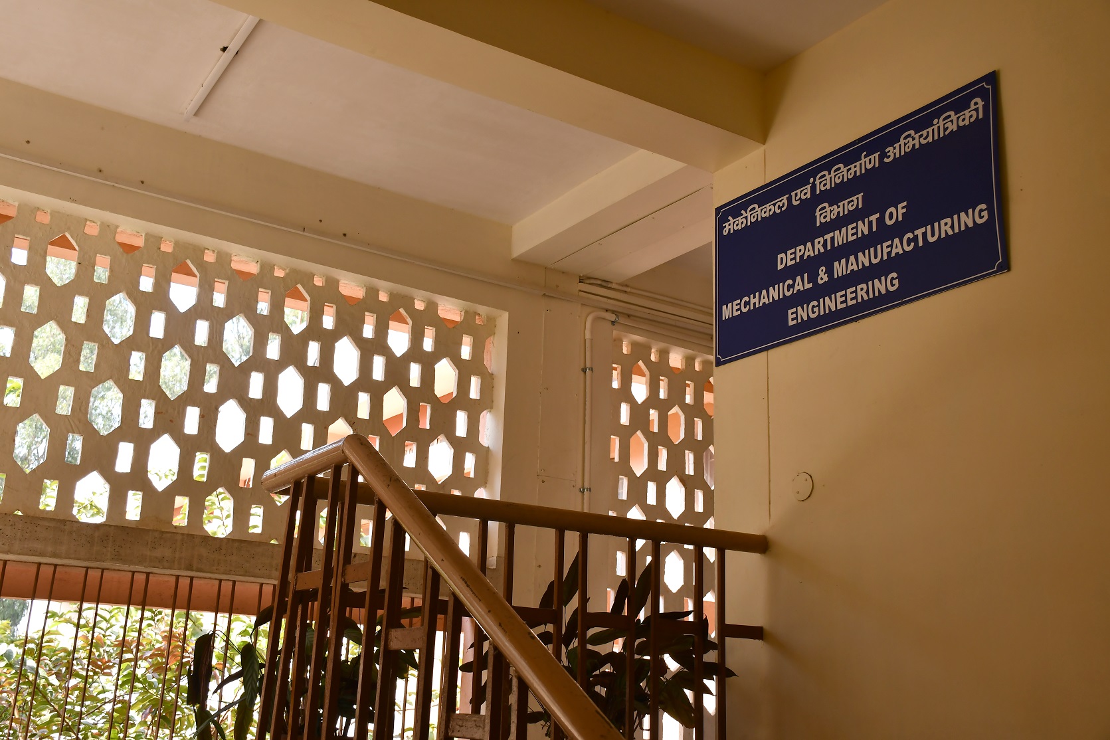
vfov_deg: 34.2
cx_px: 555
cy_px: 370
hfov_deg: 49.6
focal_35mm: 39
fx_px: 1202
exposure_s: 1/250
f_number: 5.6
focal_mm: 26
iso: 280
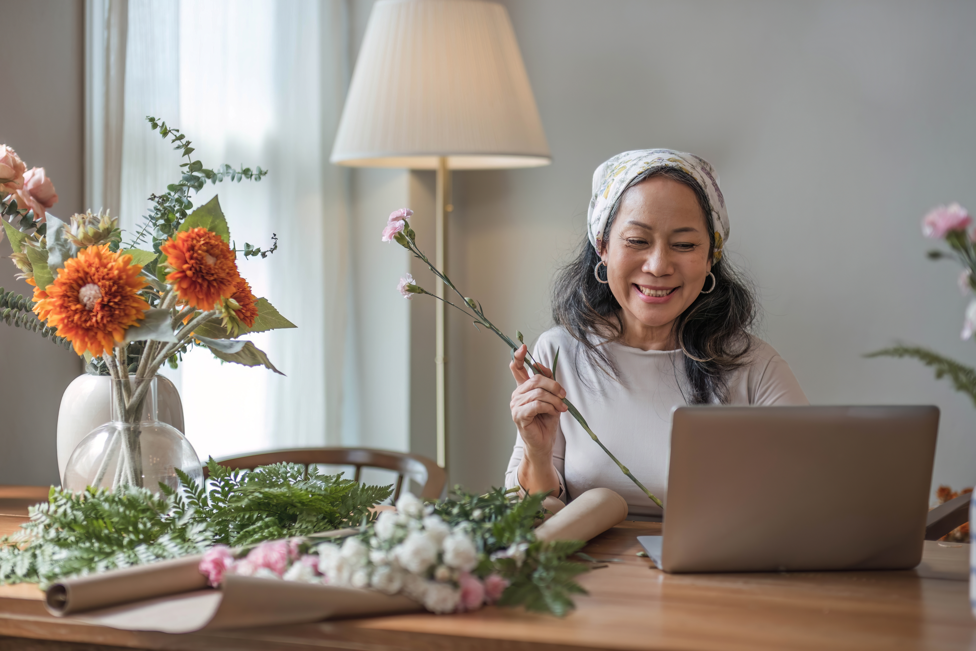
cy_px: 326
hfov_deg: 27.0
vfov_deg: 18.2
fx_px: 2033
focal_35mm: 75
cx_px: 488
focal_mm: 50
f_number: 1.4
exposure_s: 1/500
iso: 160
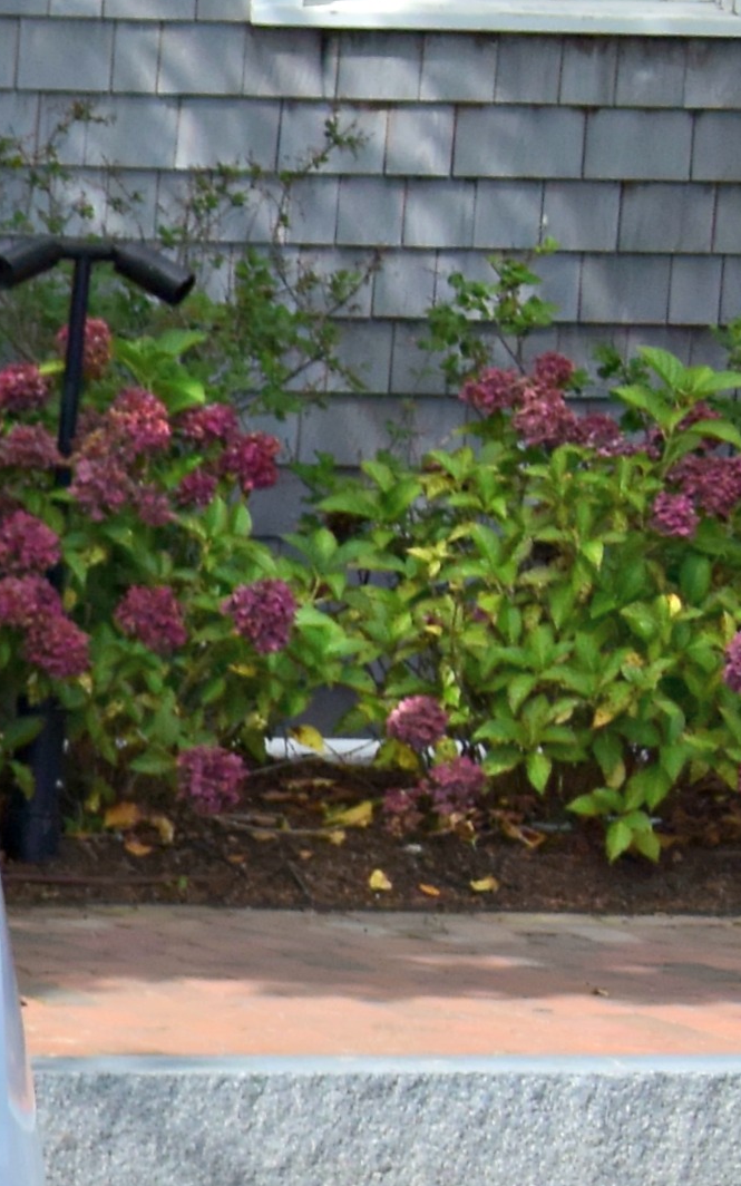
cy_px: 1300
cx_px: -1670
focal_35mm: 194
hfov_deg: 6.1
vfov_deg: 10.7
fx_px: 6268
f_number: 4.5
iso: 160
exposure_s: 1/500
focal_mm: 16.8
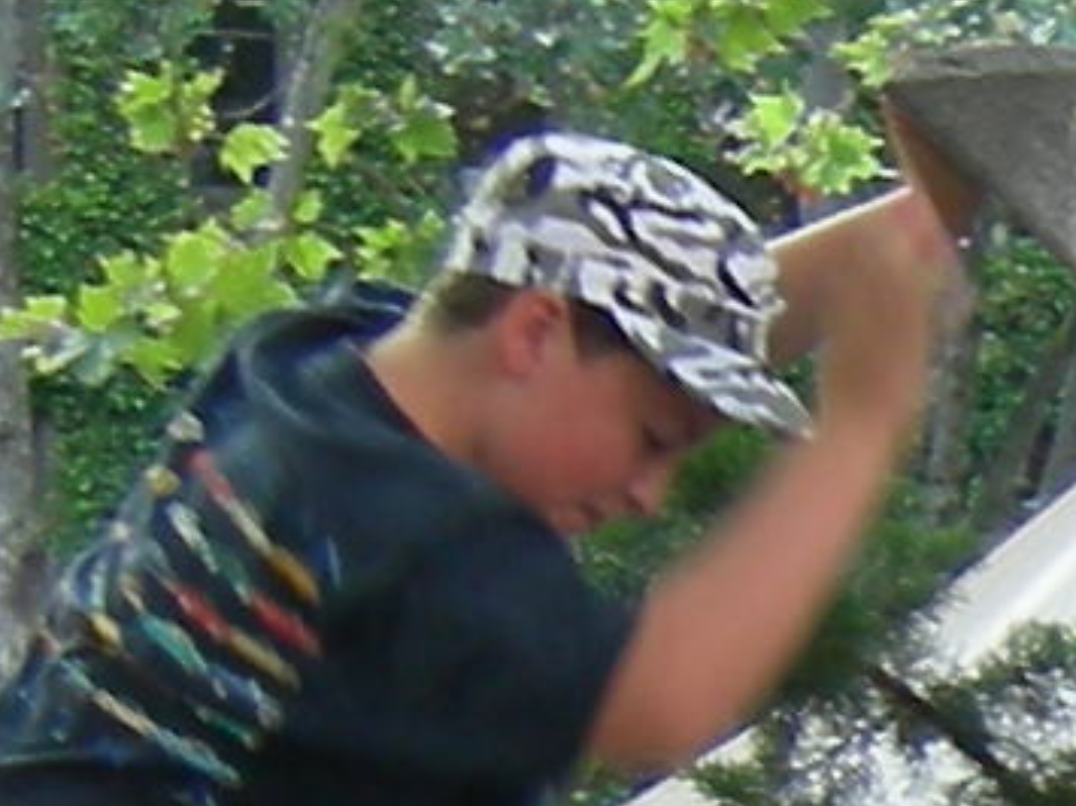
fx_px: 8172
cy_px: 1500
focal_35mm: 263
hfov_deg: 6.8
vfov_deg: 5.5
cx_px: 3140
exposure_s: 1/32.5
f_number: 2.7
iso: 64
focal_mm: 7.5
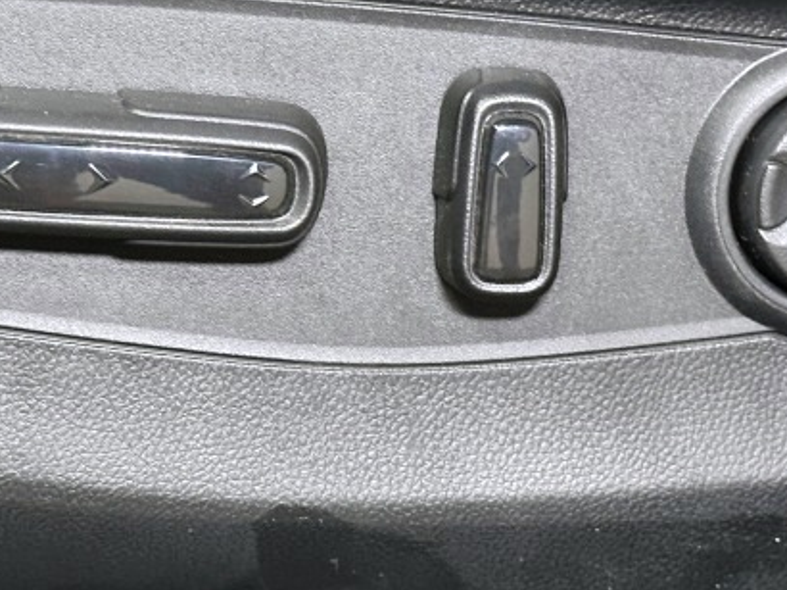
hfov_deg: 16.4
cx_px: 324
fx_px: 2727
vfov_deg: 12.3
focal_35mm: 120
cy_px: 284
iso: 500
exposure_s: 1/30
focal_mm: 6.86
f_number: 1.78
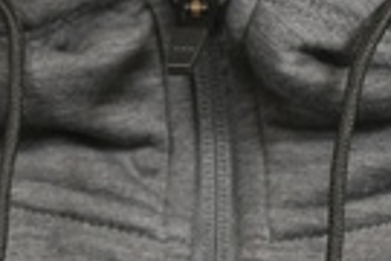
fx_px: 16486
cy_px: -291
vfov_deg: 0.9
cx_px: 145
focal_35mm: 1518
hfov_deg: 1.4
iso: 250
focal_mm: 200
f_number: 2.8
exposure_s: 1/200
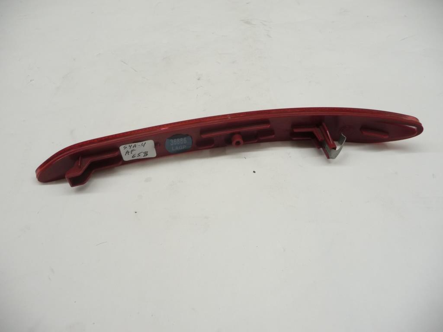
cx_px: 222
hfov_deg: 63.4
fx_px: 358
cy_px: 166
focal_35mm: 28
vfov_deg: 49.7
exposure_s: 1/30
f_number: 3.3
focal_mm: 4.7
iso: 160
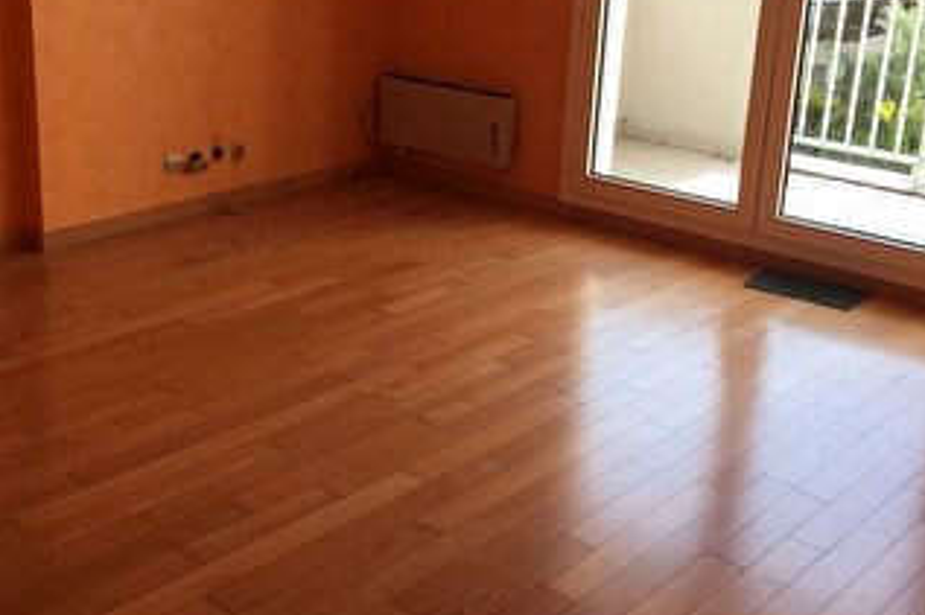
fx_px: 1284
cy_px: 258
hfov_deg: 39.4
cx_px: 362
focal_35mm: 50
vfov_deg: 26.9
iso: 32
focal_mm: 4.15
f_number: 2.2
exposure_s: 1/186
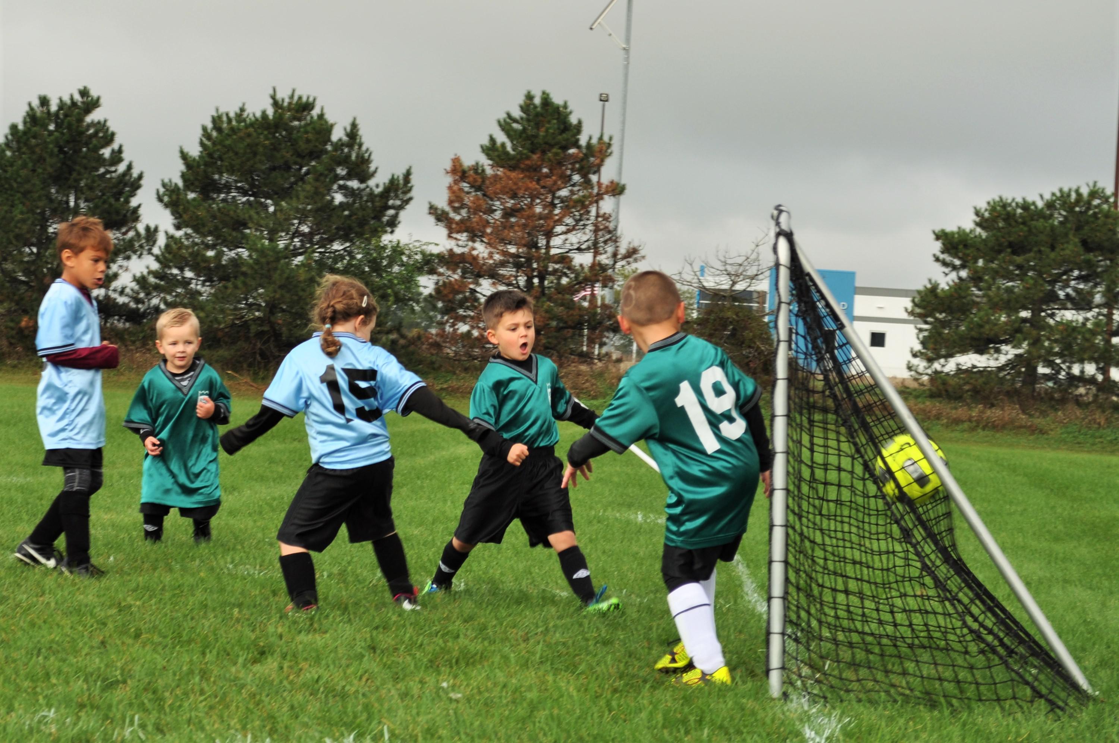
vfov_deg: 16.5
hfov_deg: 24.6
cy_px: 372
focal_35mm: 82
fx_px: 2562
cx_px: 560
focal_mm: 55
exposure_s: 1/250
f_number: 8
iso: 200
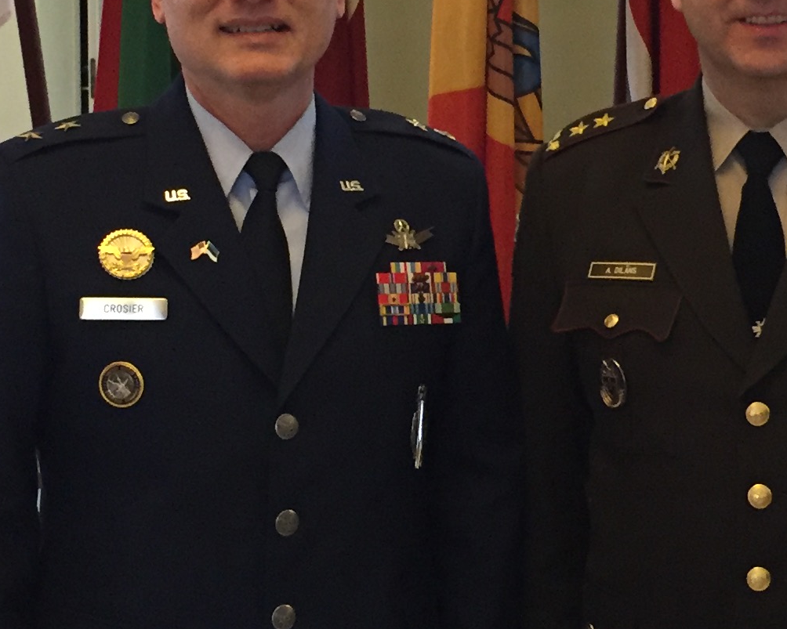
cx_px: 544
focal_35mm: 92
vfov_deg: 16.6
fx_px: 2143
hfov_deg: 20.7
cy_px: 145
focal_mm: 4.15
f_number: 2.2
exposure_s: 1/17
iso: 250
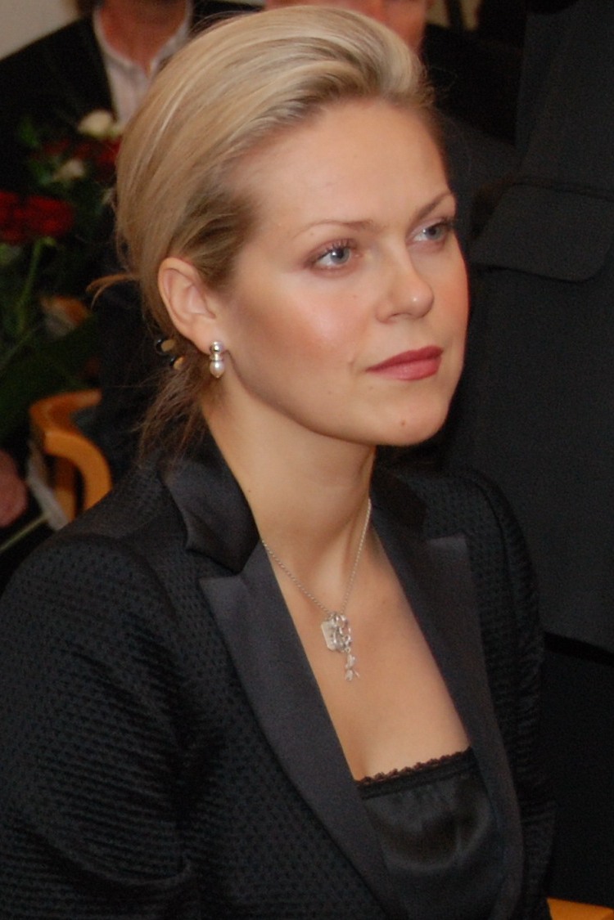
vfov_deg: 31.9
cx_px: 307
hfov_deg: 21.6
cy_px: 460
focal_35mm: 63
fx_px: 1612
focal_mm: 42
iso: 400
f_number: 4.5
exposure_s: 1/60
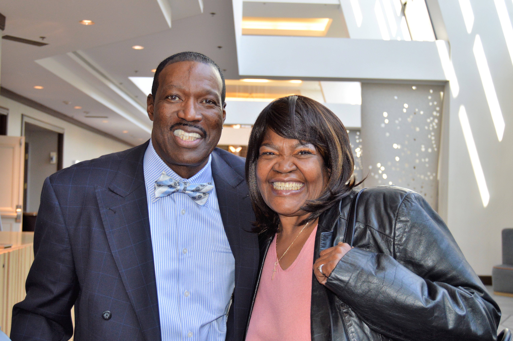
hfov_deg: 46.4
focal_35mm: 42
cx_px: 256
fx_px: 598
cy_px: 170
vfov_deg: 31.8
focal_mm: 28
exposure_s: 1/60
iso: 400
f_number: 4
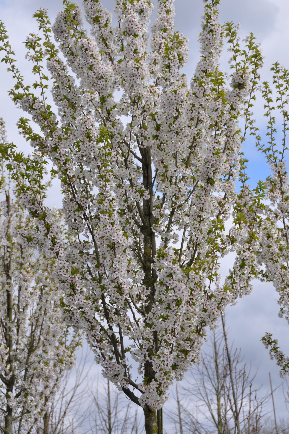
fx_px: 1108
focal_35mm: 92
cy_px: 201
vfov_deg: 22.1
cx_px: 135
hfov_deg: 14.9
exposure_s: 1/800
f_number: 7.1
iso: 200
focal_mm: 56
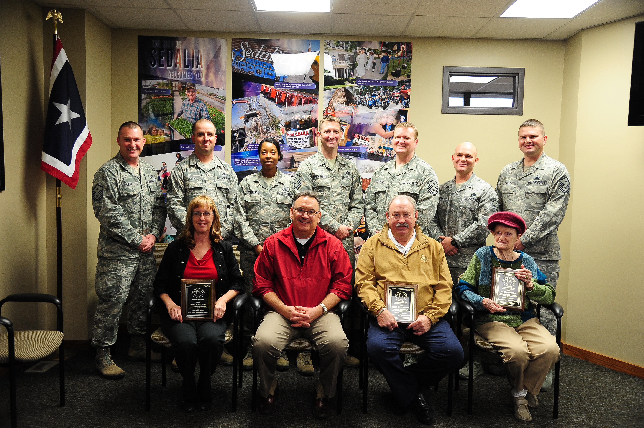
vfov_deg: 41.1
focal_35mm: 32
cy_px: 214
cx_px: 322
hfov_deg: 58.7
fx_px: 572
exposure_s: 1/80
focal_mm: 32
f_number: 4
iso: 1250
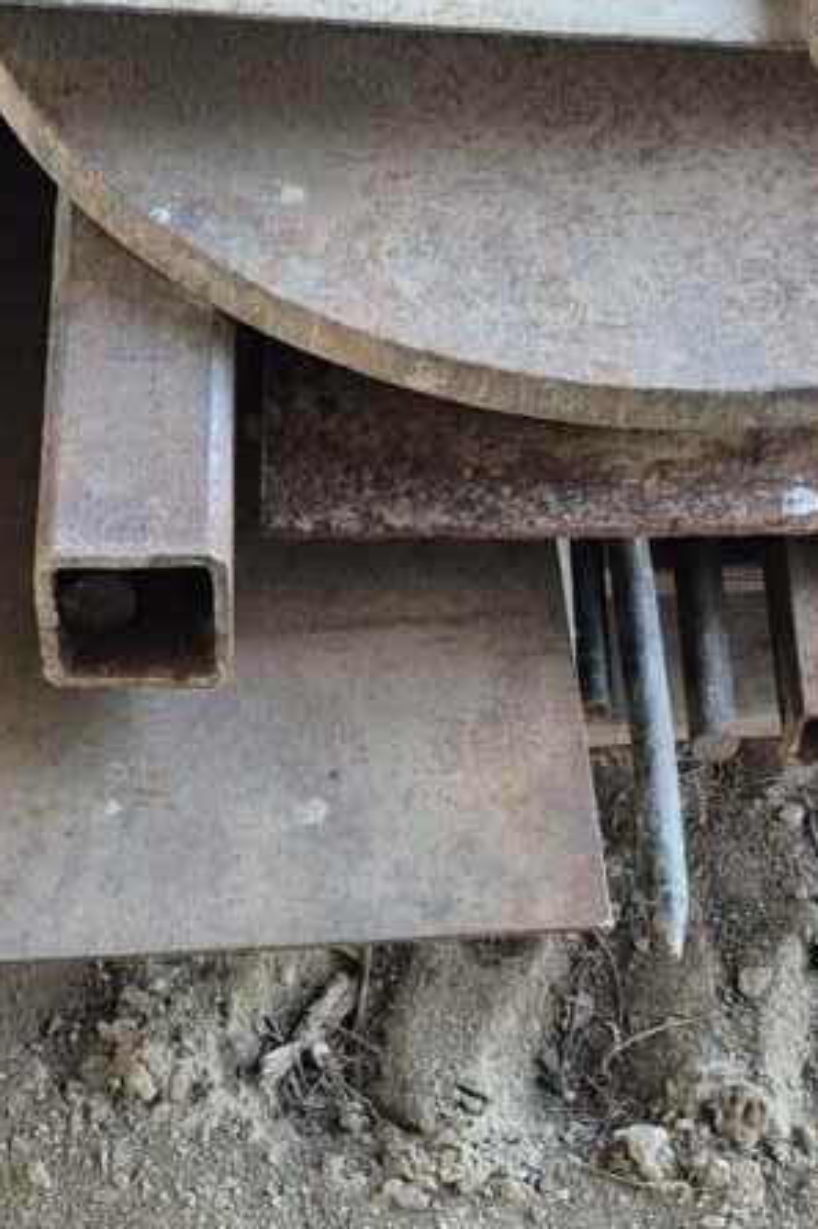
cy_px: 1163
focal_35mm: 103
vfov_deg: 19.4
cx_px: 61
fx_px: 3513
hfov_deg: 13.2
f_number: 1.8
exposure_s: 1/120
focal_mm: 5.4
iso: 200
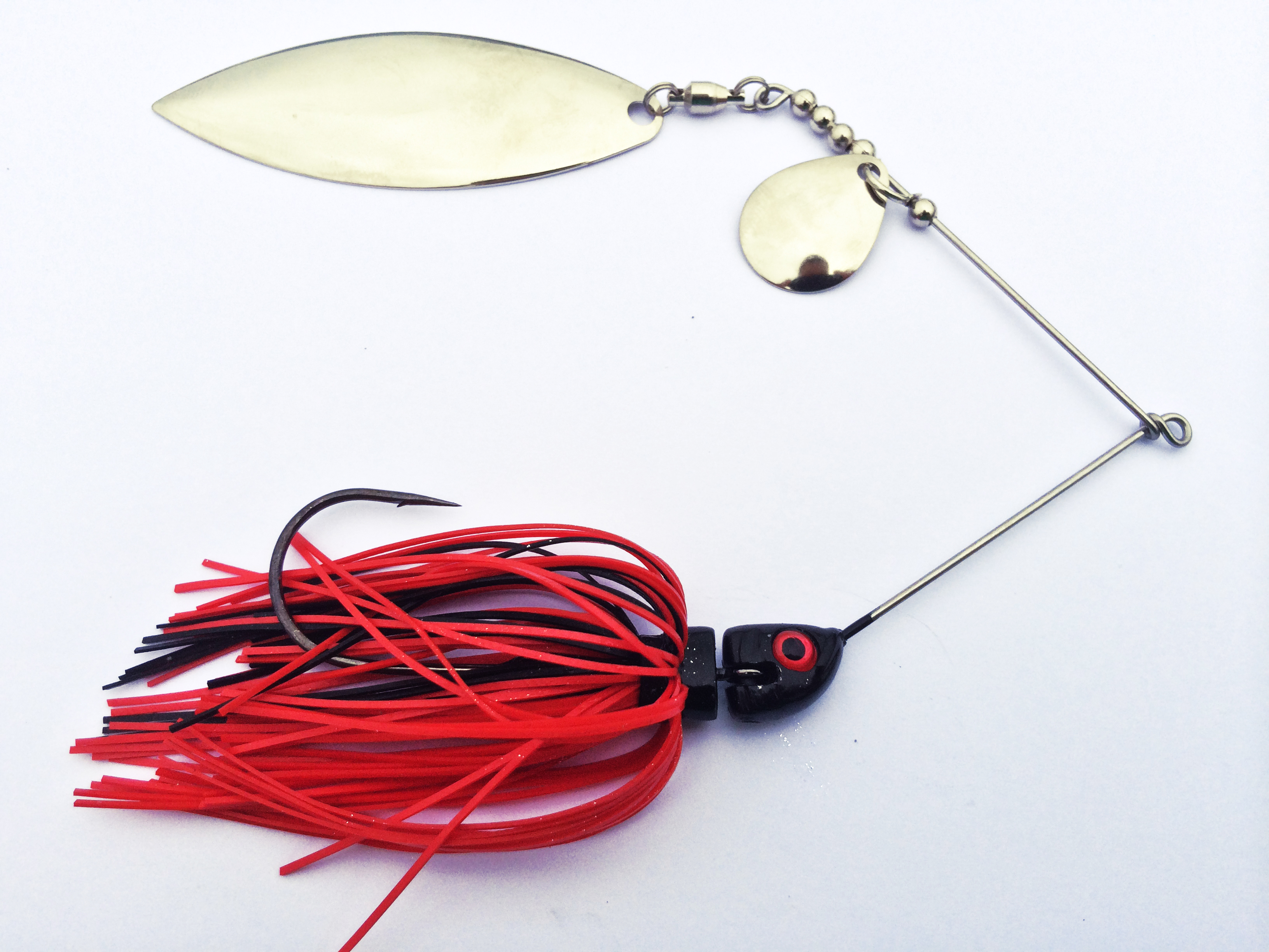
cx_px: 634
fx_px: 1100
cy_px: 476
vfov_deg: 46.8
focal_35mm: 30
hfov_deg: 60.0
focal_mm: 4.12
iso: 32
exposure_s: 1/2415
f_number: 2.2
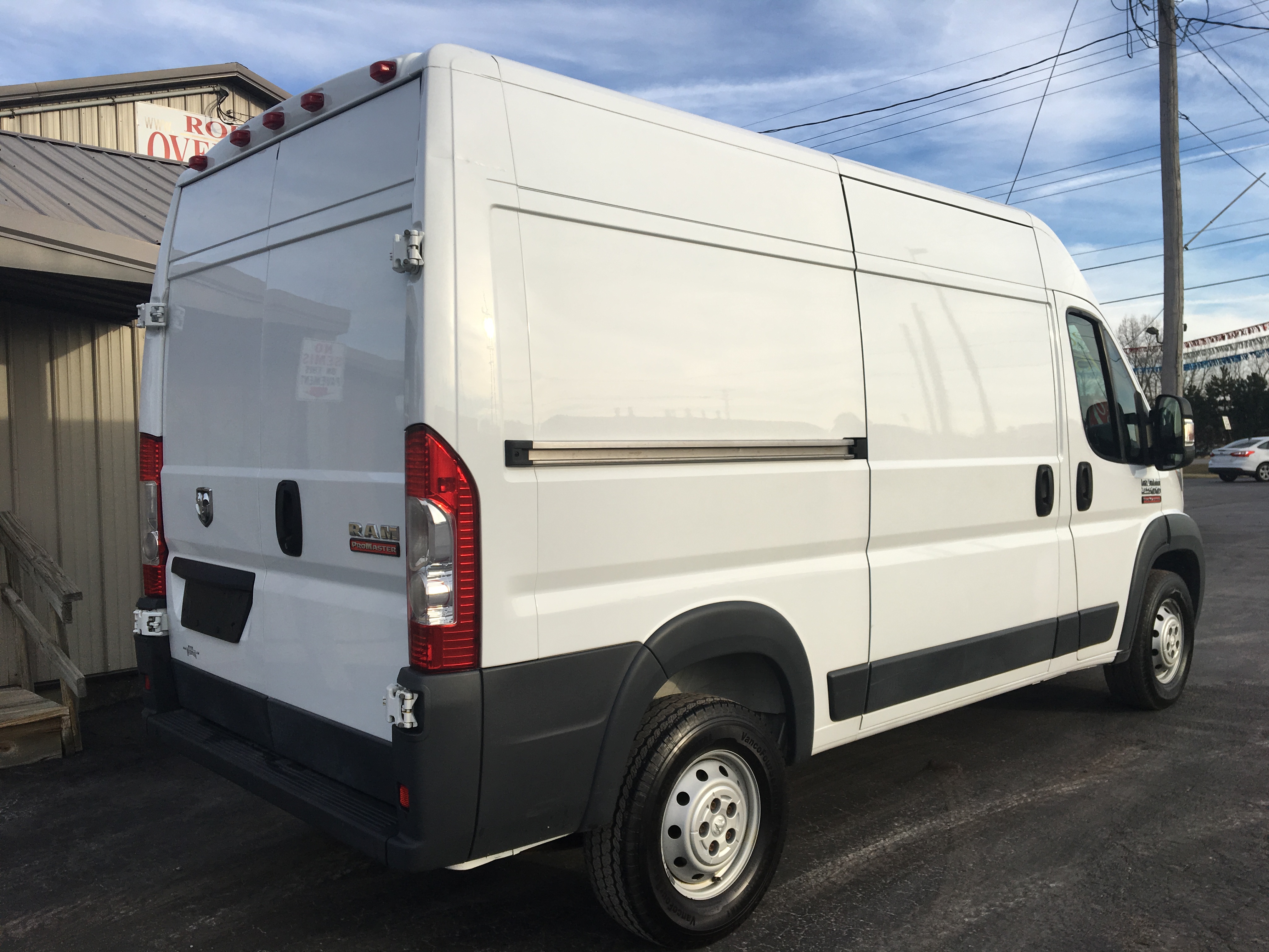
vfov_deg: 48.2
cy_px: 476
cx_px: 634
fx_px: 1063
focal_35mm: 29
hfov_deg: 61.7
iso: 25
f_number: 2.2
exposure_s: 1/950
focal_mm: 4.15
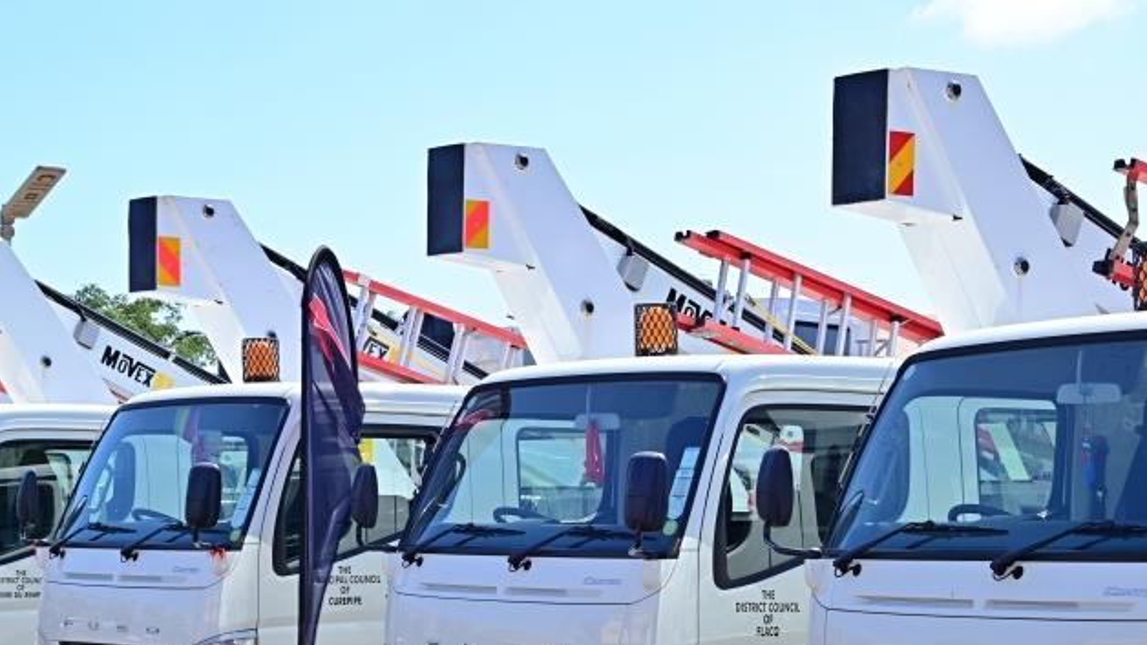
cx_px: 584
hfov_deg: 21.6
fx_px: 3010
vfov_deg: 12.2
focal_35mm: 99
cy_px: 505
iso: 250
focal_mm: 58
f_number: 13
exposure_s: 1/200
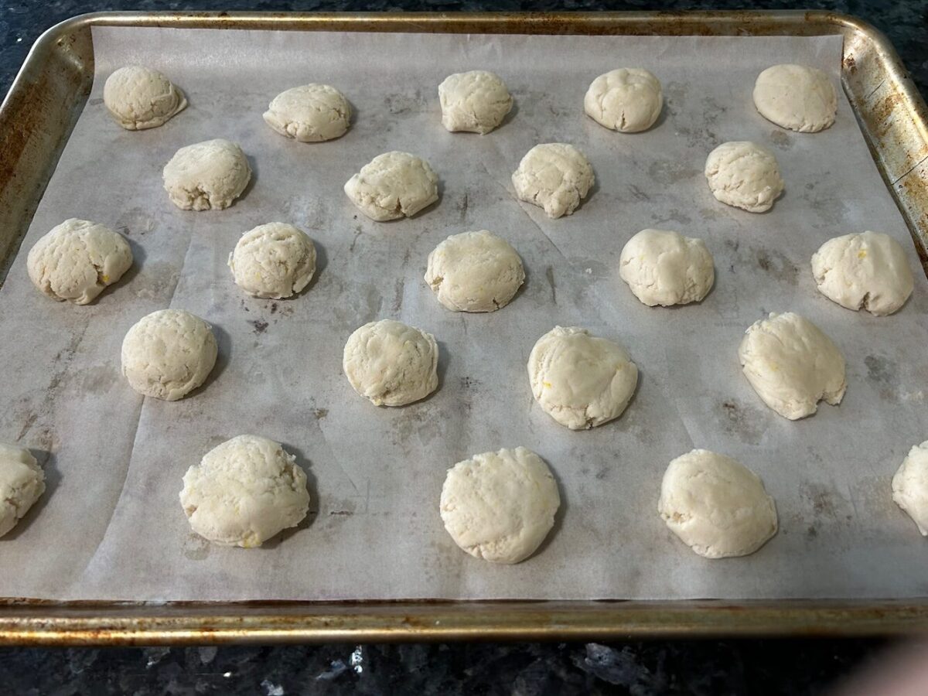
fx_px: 697
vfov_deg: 53.1
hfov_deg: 67.3
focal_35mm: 26
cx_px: 464
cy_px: 348
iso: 160
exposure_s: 1/60
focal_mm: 5.7
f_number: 1.5
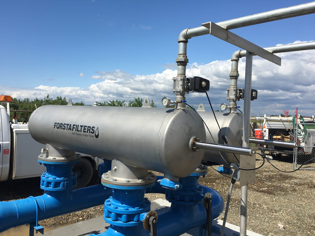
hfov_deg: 61.7
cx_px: 158
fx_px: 264
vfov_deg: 48.2
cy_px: 118
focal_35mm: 29
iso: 25
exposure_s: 1/2404
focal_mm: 4.15
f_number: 2.2
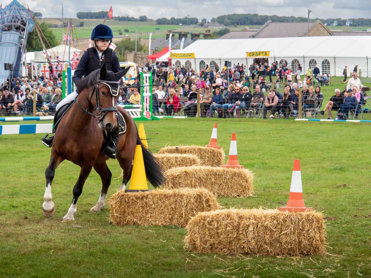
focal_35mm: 108
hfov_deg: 18.2
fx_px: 1157
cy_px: 139
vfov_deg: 13.7
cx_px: 186
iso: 800
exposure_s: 1/640
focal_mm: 54
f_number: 5.6
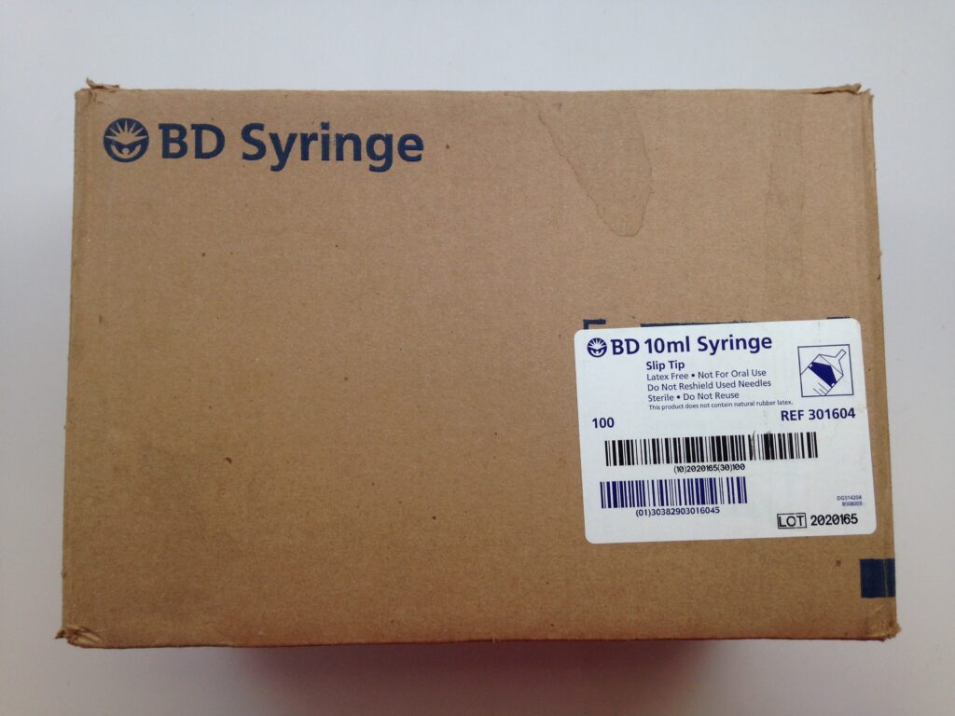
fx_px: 910
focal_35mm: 33
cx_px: 478
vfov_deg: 42.9
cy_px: 358
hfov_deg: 55.4
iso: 50
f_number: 2.4
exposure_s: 1/60
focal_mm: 4.12
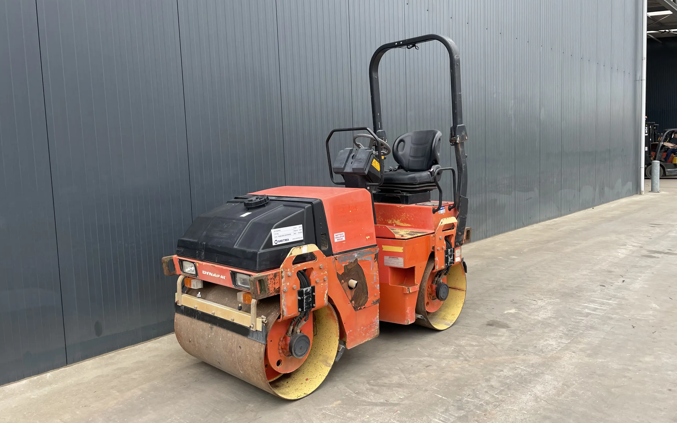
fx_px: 517
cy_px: 208
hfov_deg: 66.5
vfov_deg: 44.5
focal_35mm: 28
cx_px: 342
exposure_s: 1/443
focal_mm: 4.2
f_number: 1.6
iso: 32
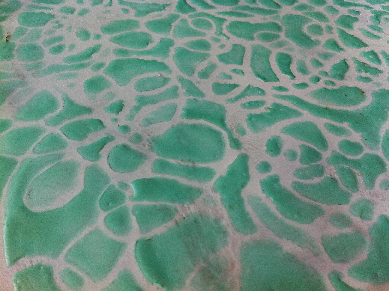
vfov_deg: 40.6
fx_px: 393
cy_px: 146
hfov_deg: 52.7
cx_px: 194
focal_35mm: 35
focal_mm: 3.85
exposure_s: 1/120
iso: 100
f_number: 2.8
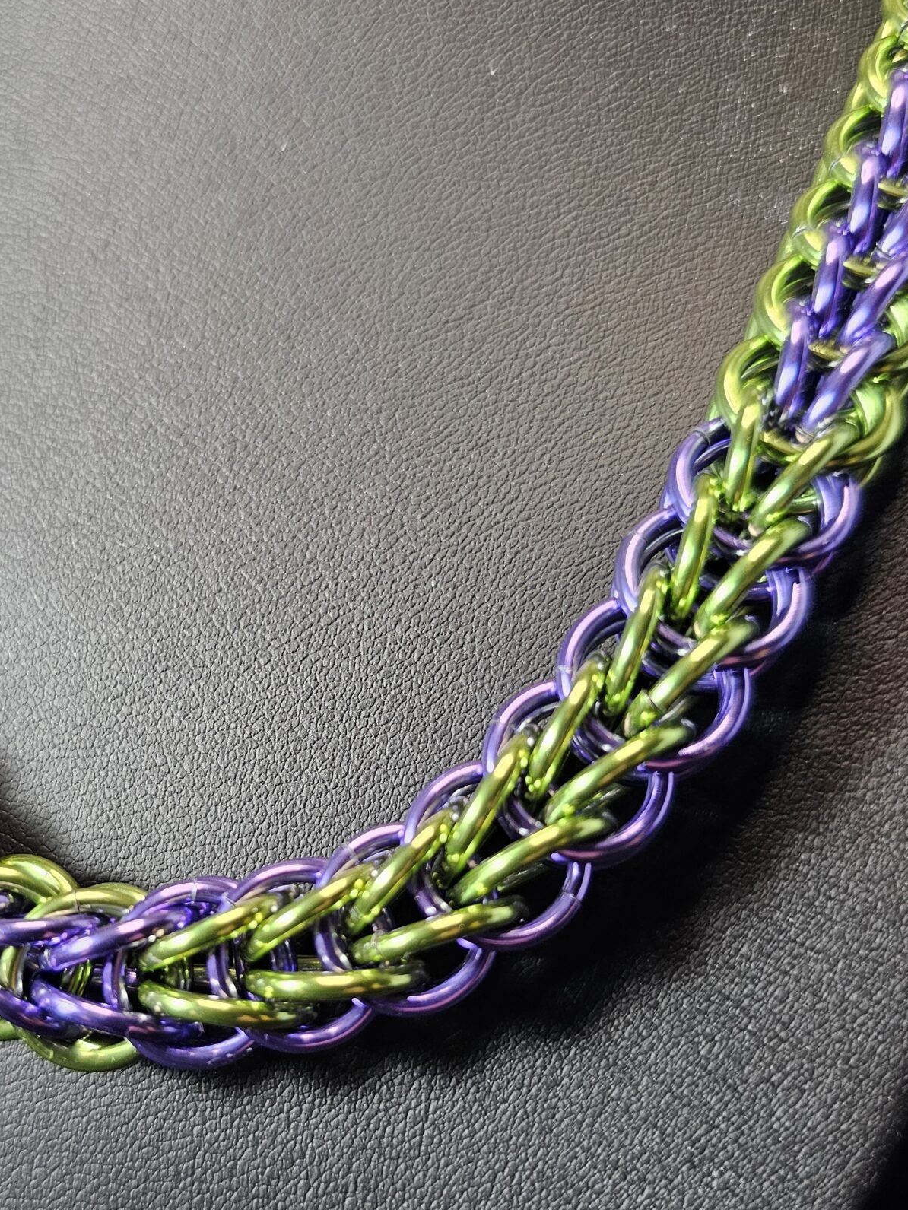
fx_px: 1294
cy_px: 710
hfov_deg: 38.2
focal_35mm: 37
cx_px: 303
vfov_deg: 49.9
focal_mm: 6.3
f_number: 1.7
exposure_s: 1/120
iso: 320
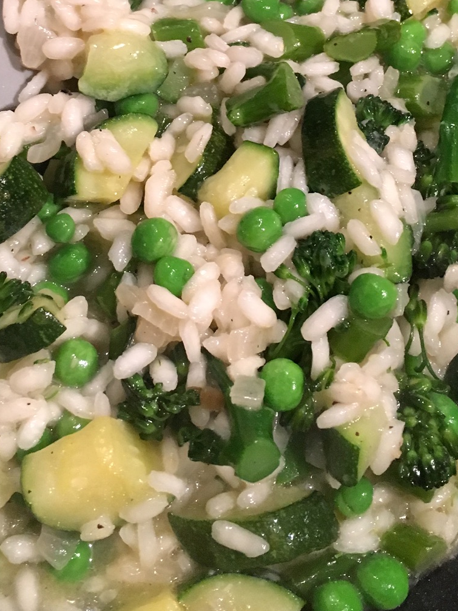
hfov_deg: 24.8
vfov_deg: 31.2
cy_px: 64
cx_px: 192
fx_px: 1041
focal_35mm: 59
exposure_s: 1/25
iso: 200
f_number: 2.2
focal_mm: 4.15
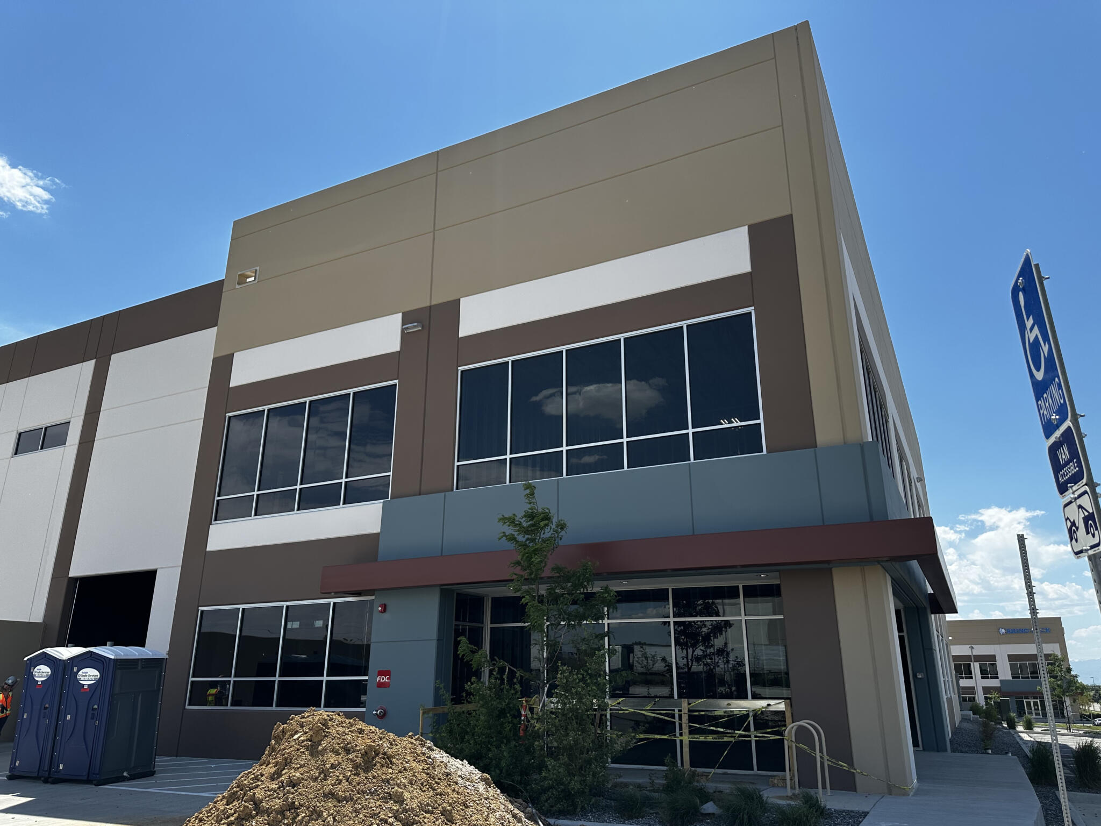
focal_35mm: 24
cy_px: 413
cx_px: 550
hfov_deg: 71.6
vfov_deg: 56.8
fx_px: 763
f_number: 1.78
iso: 80
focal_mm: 6.86
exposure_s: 1/3861
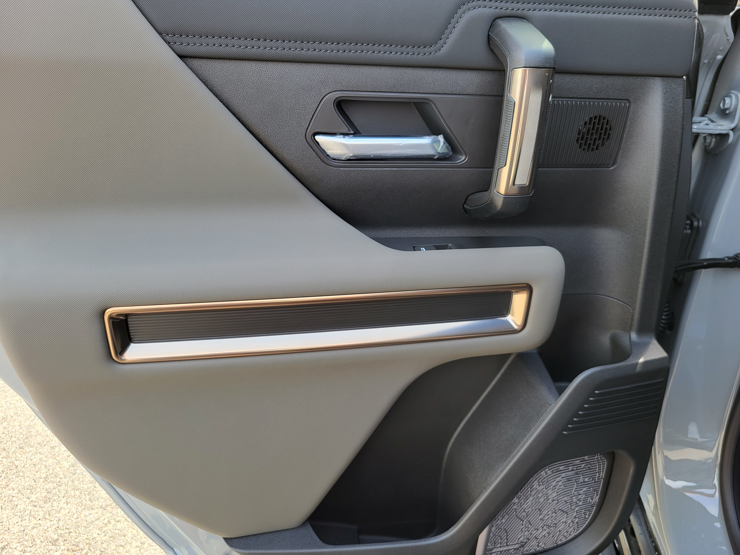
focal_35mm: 26
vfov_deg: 53.1
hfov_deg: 67.3
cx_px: 370
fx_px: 556
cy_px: 278
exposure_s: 1/141
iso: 40
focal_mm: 5.4
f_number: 1.8
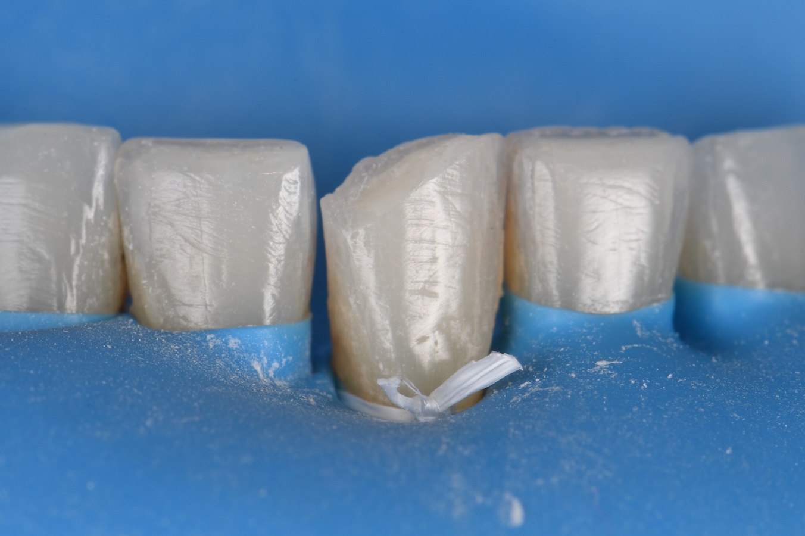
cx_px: 402
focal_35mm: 157
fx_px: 3509
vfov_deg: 8.7
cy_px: 268
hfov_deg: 13.1
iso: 200
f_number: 32
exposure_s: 1/160
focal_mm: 105
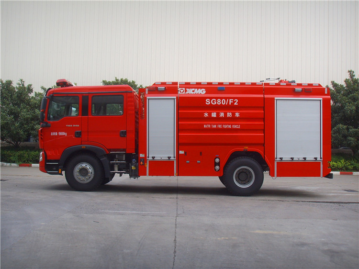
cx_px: 180
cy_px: 134
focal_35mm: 39
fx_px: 404
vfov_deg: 36.8
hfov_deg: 47.9
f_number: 3.5
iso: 50
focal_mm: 6.6
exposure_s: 1/125
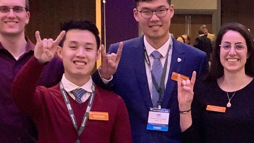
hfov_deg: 15.7
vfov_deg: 8.9
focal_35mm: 135
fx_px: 909
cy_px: 139
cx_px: 238
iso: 320
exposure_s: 1/30
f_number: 1.8
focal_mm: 4.25
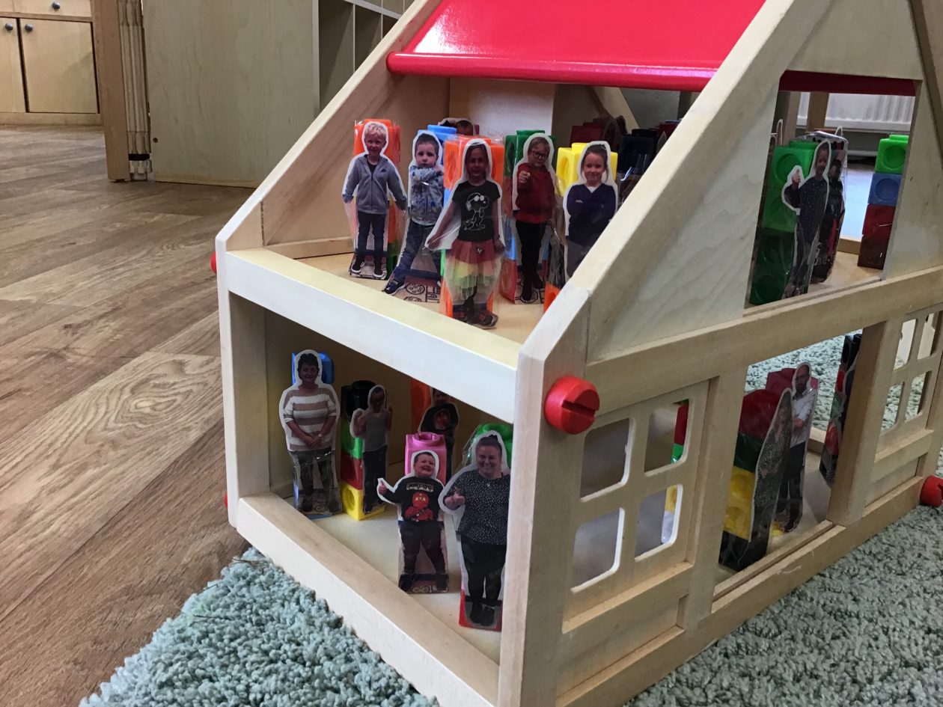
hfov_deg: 58.4
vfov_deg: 45.4
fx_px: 844
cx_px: 472
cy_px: 354
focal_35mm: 31
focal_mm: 3.3
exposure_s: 1/33
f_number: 2.4
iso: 80
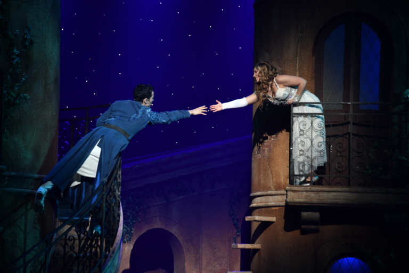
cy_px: 136
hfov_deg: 12.1
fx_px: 1931
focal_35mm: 170
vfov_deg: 8.1
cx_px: 204
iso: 1000
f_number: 5.6
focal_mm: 170
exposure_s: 1/80
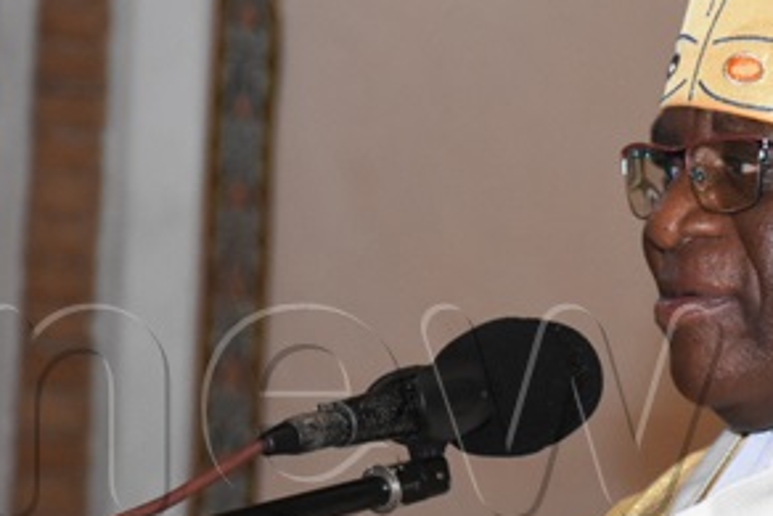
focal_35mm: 440
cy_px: 370
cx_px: 744
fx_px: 9442
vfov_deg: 3.1
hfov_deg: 4.7
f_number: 7.1
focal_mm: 95
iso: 2500
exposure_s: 1/125
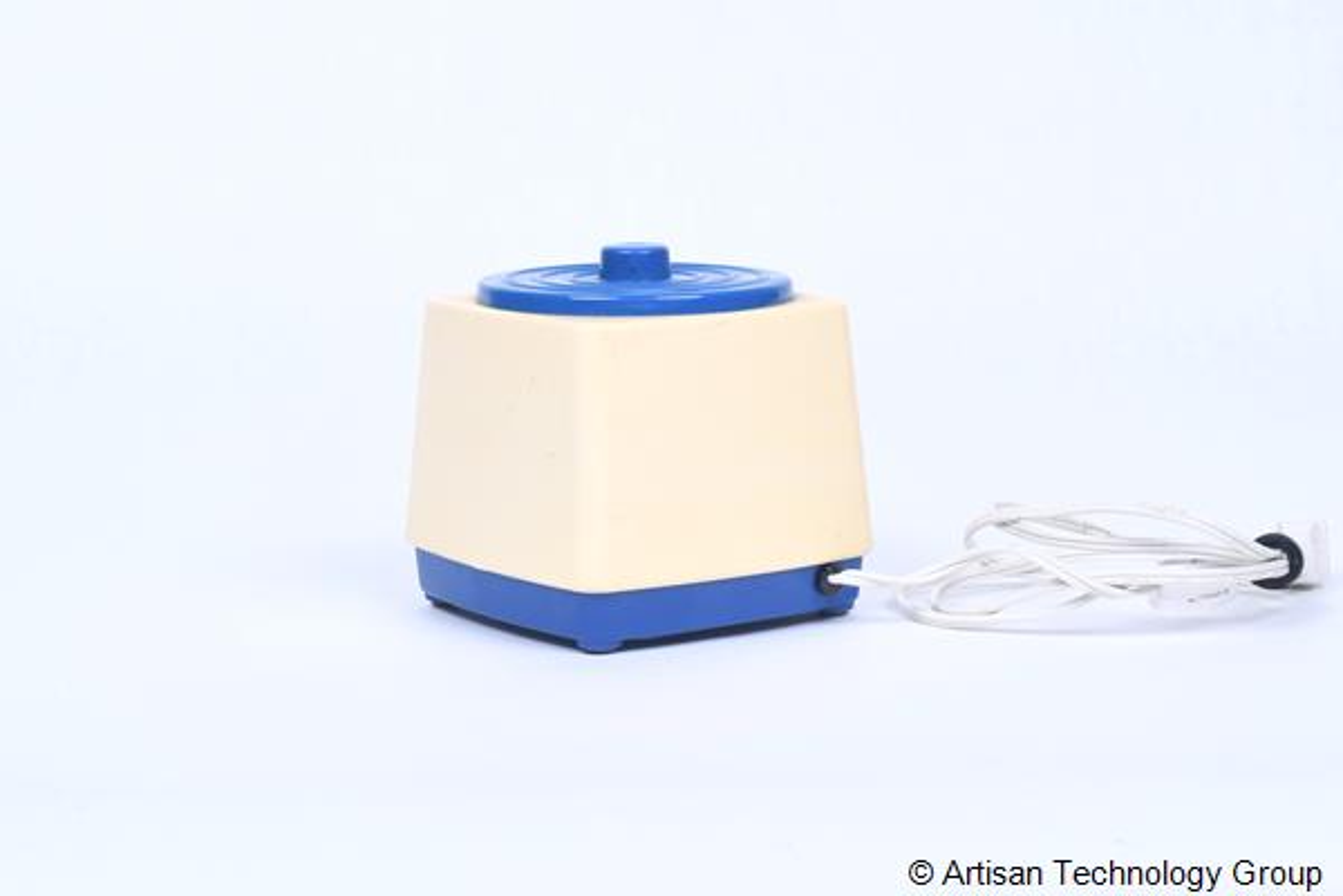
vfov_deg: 18.9
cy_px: 448
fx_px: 2686
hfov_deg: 28.1
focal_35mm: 72
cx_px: 672
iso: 200
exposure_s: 1/250
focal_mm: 48
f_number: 16
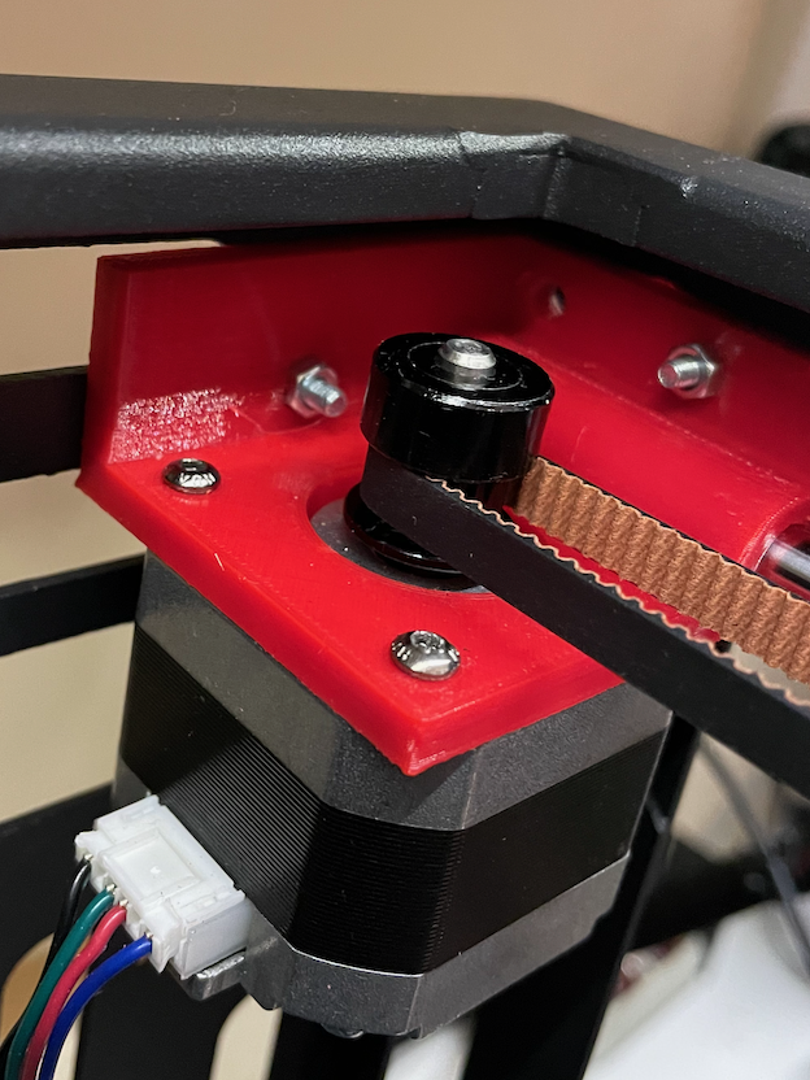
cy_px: 404
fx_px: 1248
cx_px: 318
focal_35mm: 40
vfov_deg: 46.4
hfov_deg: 35.8
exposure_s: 1/25
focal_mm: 4.2
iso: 640
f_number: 1.6
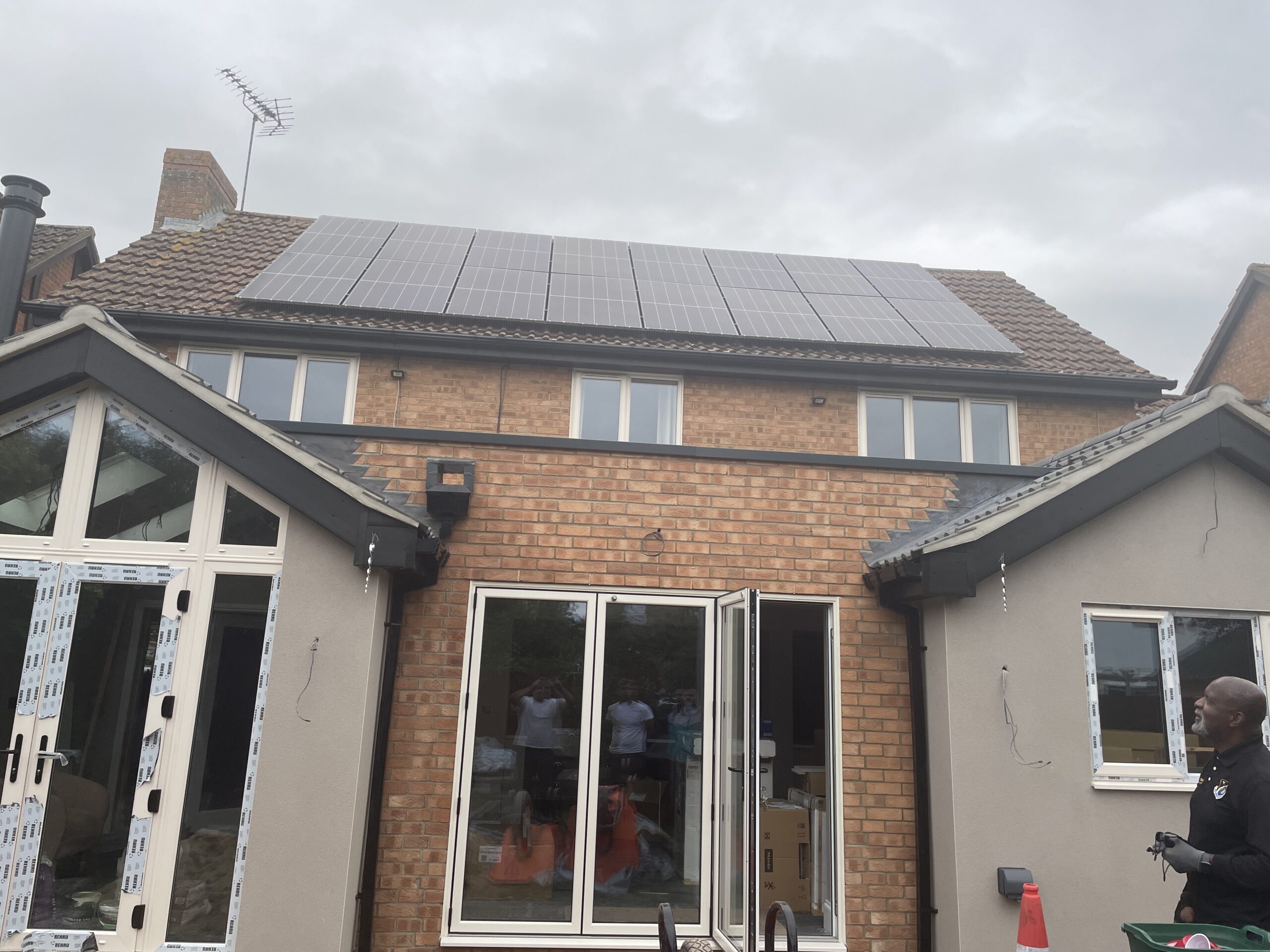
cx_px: 635
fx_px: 954
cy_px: 476
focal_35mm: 26
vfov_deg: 53.1
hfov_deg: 67.3
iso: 32
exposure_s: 1/359
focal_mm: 4.2
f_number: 1.6
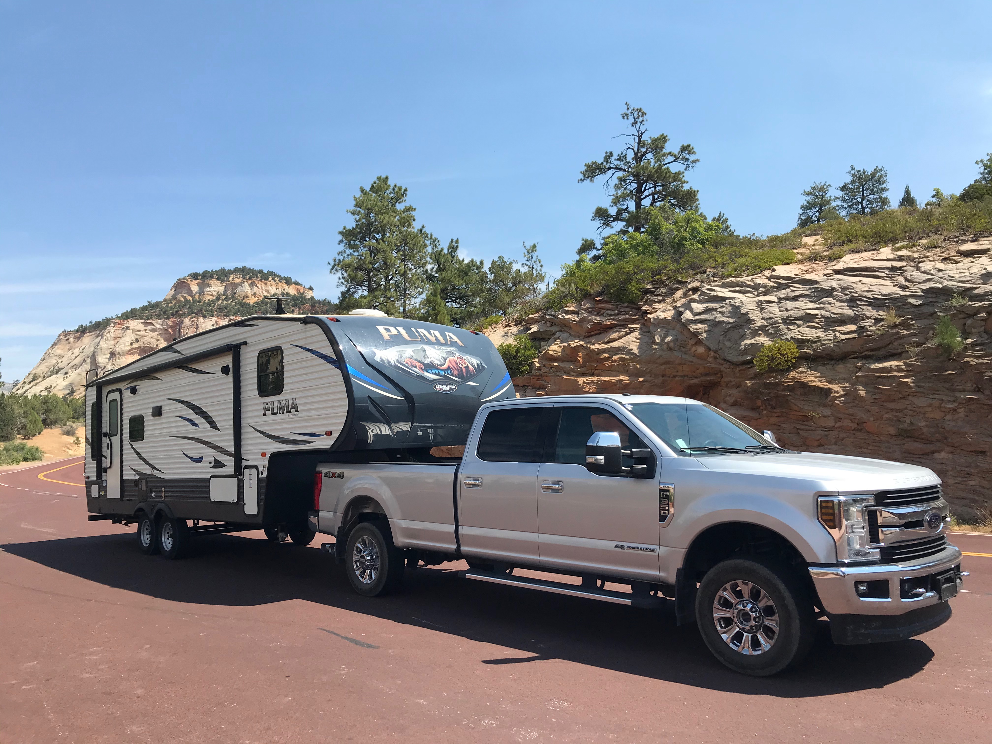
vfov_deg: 49.7
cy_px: 372
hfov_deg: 63.4
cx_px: 496
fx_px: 802
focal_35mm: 28
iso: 20
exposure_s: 1/1996
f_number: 1.8
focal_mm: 3.99
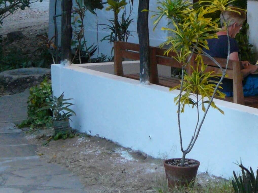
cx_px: 284
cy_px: 2
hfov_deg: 16.2
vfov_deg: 12.4
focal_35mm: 118
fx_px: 879
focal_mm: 7.7
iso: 400
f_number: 4.5
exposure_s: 1/10
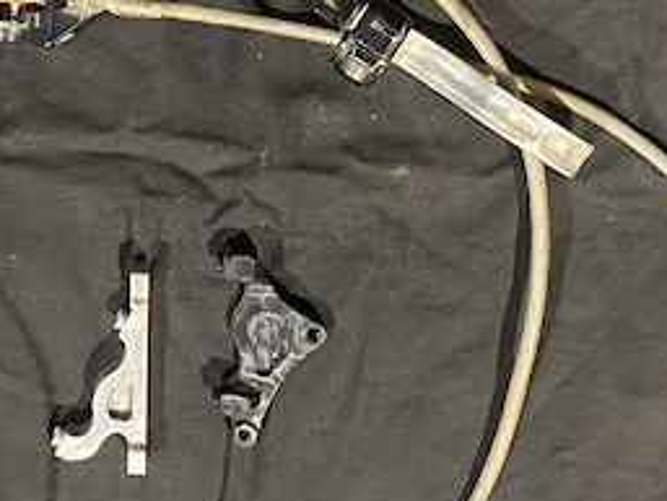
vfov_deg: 18.1
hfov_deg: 23.7
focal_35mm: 81
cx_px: 119
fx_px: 1561
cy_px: 114
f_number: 1.8
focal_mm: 4.25
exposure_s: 1/30
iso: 800
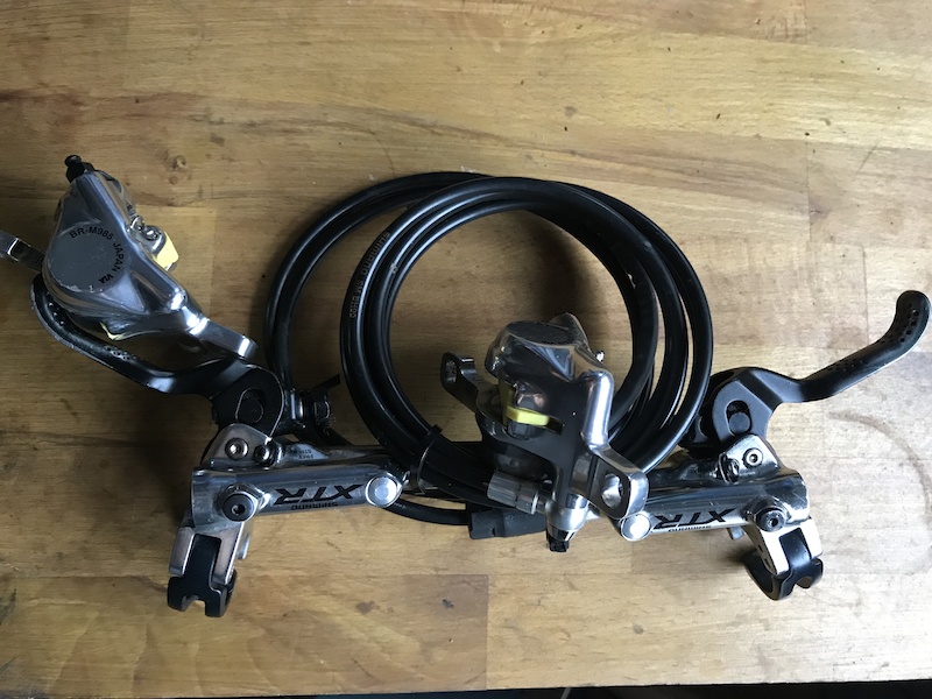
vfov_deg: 49.7
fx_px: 754
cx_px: 466
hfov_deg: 63.4
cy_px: 350
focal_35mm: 28
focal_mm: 3.99
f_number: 1.8
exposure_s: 1/17
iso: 100
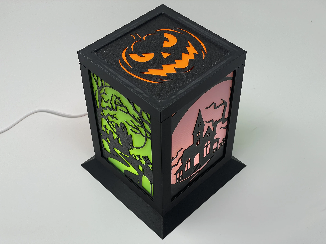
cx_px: 163
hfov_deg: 36.8
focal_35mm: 52
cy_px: 122
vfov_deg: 28.0
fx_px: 490
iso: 25
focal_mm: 6
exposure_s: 1/101
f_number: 2
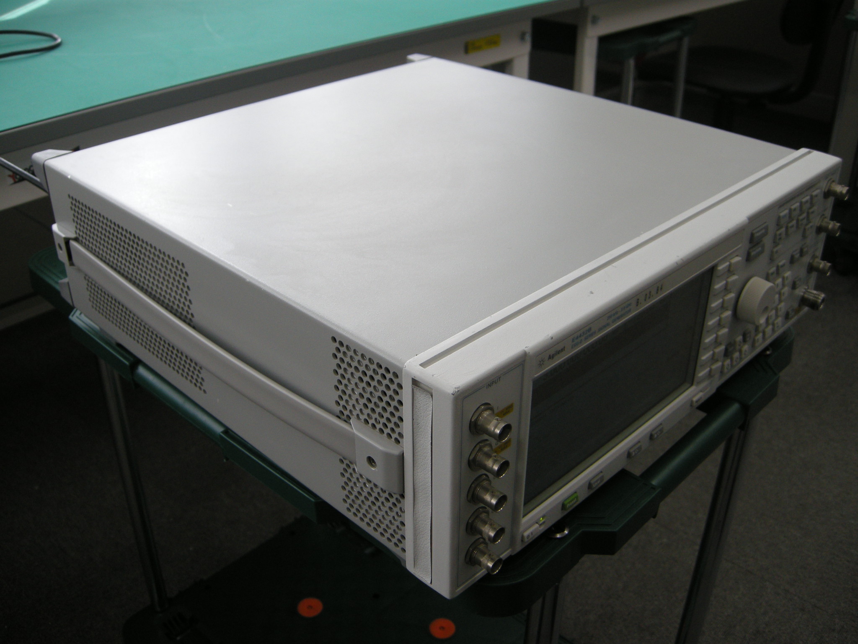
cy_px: 322
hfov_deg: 52.6
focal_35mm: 35
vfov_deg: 40.7
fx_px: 868
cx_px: 429
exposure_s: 1/124
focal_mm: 7.5
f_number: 2.7
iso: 138
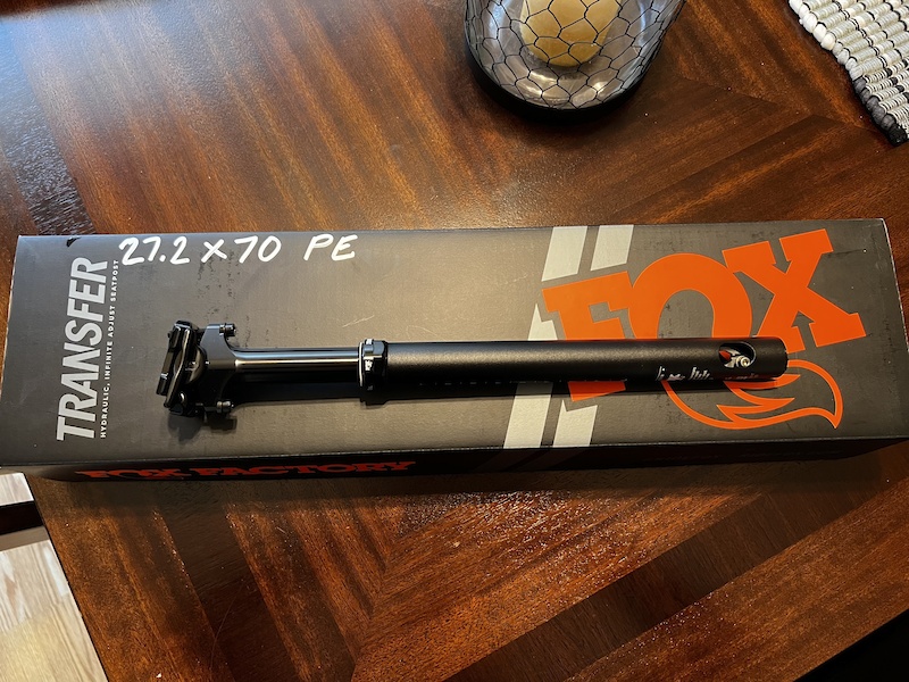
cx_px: 454
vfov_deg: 53.1
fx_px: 683
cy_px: 341
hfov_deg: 67.3
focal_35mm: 26
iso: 320
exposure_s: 1/60
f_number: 1.5
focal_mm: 5.7
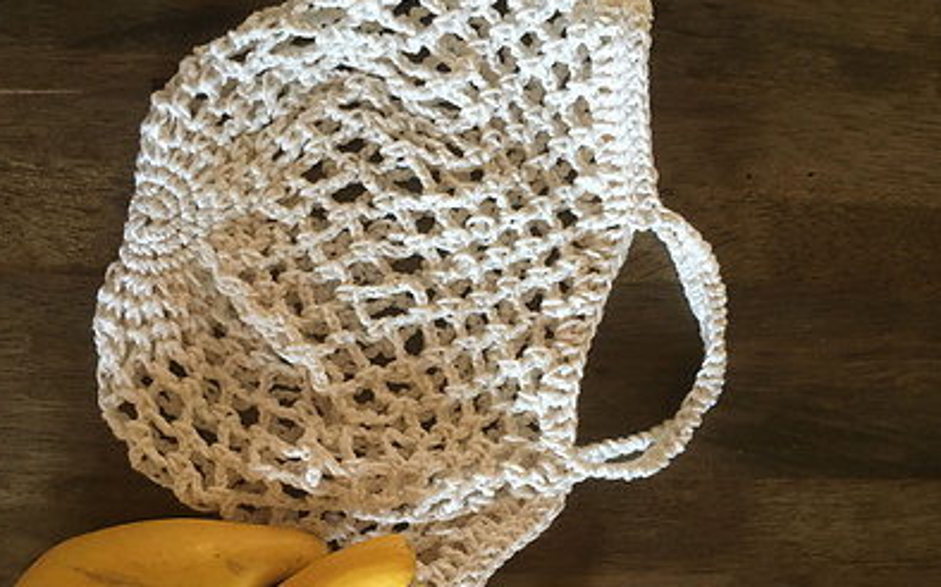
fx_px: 1000
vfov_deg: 32.4
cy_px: 404
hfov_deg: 50.3
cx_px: 416
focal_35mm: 39
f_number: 2.2
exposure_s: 1/15
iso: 200
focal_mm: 4.15
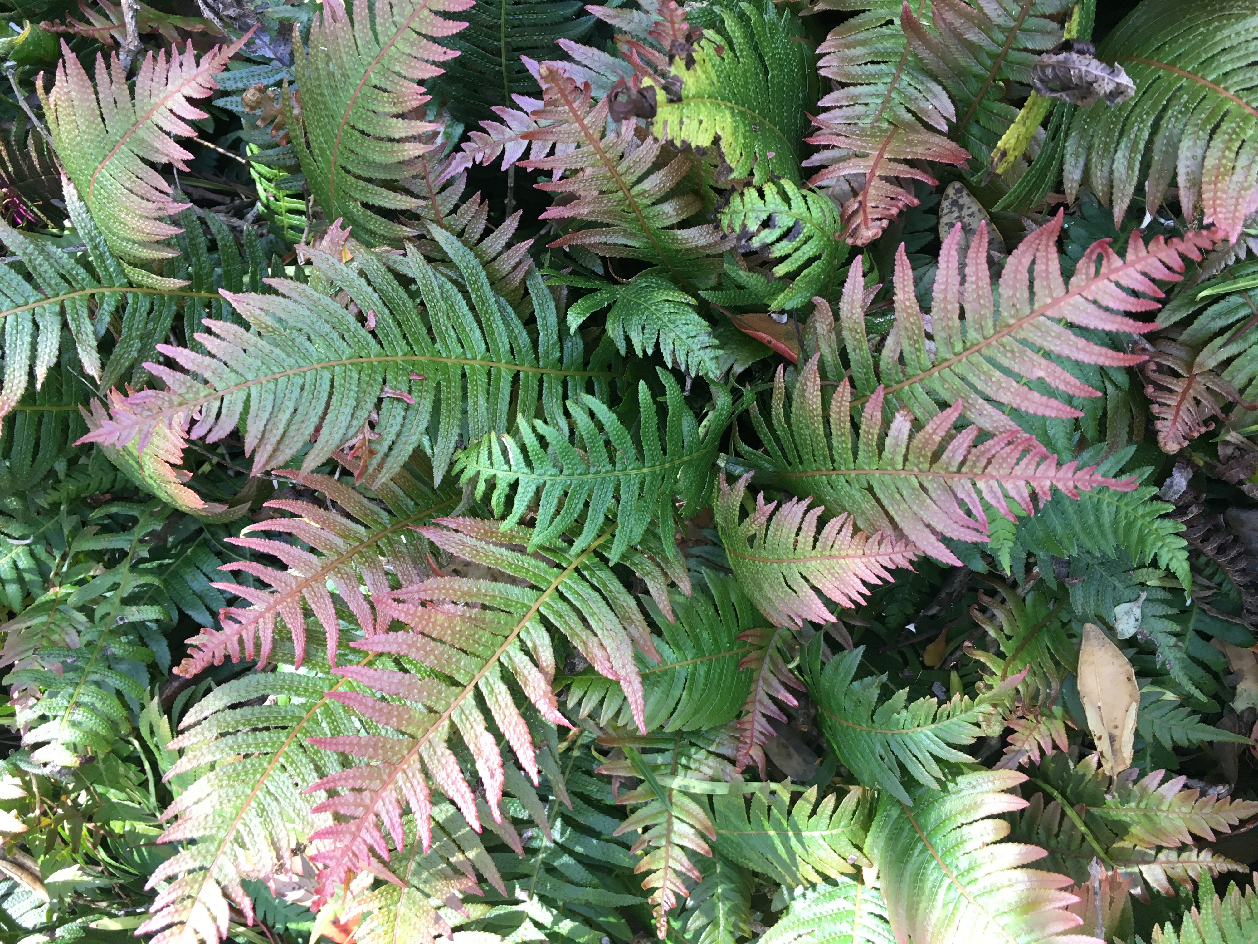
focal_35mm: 29
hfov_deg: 61.7
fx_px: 1054
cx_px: 629
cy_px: 472
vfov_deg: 48.2
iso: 32
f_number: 2.2
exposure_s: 1/33
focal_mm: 4.15
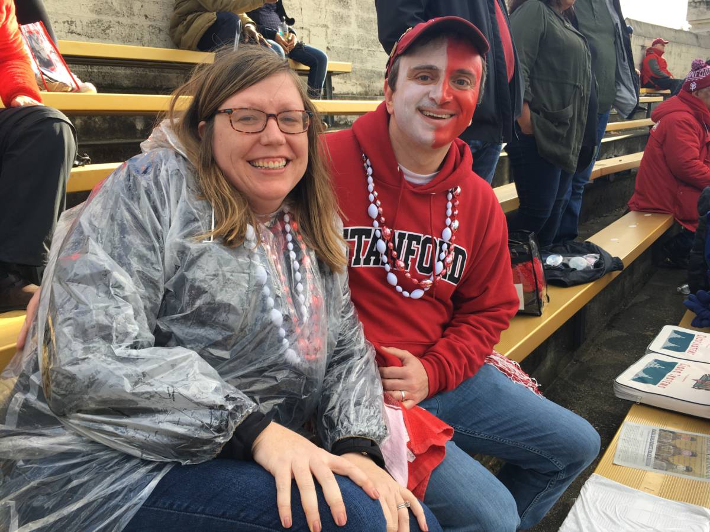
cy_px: 266
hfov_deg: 61.7
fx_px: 595
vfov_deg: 48.2
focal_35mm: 29
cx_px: 355
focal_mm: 4.15
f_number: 2.2
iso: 25
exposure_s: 1/319
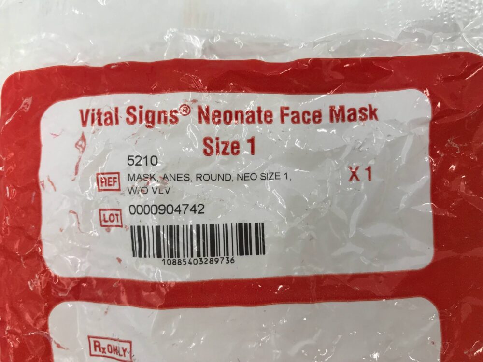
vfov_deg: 49.7
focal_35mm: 28
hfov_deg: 63.4
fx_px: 391
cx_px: 242
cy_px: 181
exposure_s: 1/120
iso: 20
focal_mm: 3.99
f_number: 1.8
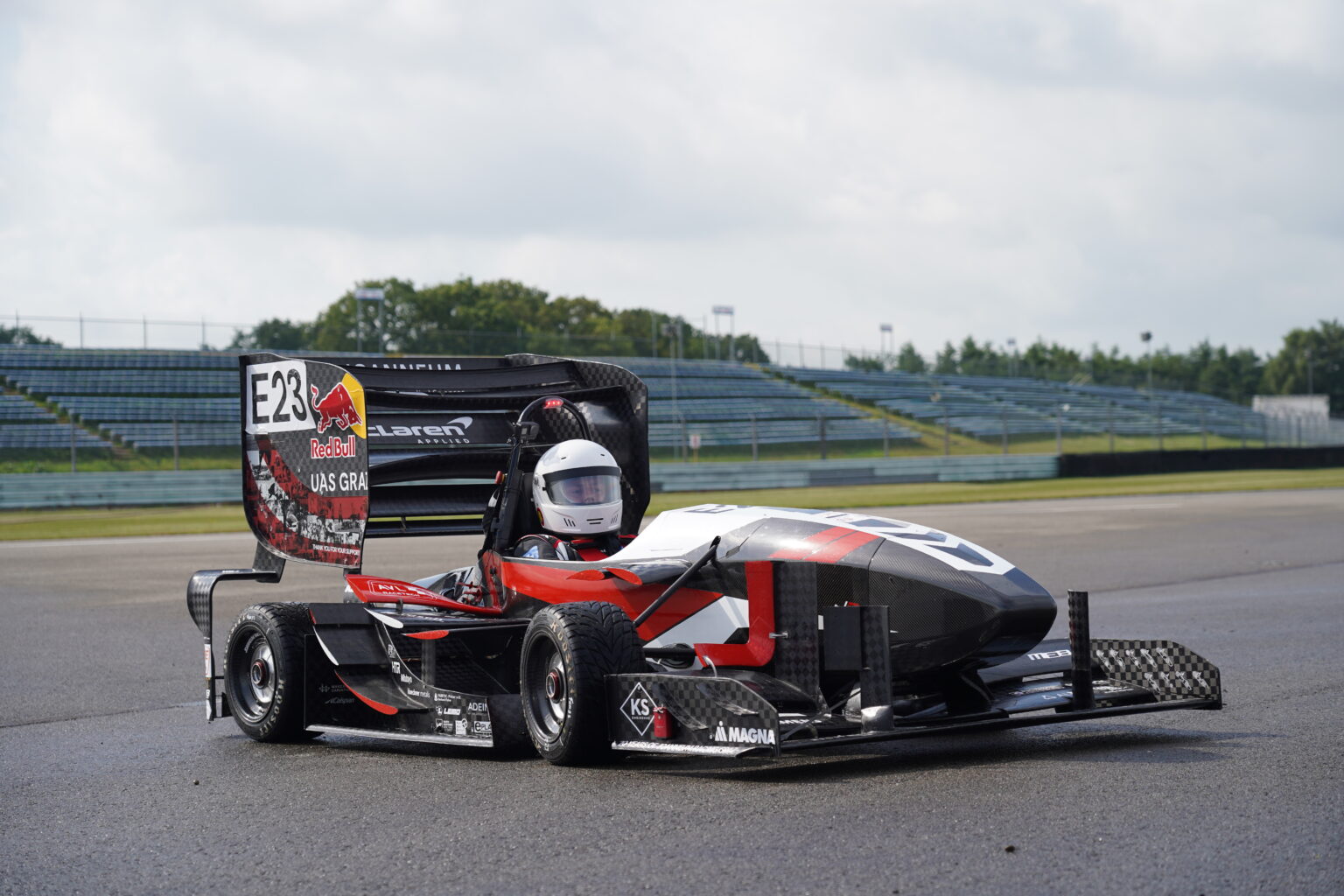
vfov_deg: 16.7
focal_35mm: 82
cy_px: 448
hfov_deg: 24.8
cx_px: 672
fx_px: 3061
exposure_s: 1/1000
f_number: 5
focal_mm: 82
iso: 160
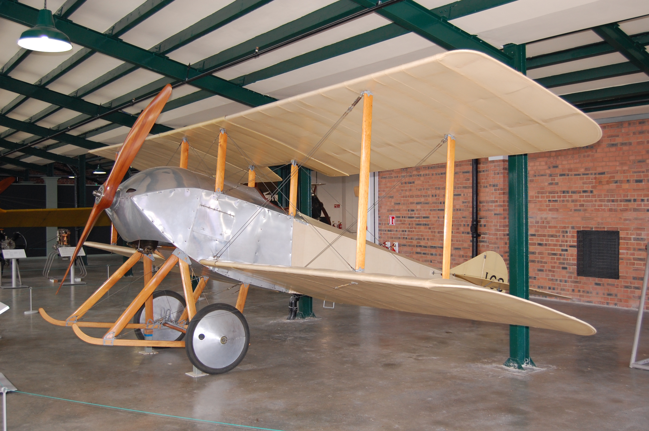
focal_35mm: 36
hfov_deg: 53.2
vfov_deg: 36.8
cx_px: 324
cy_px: 216
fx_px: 648
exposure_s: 1/80
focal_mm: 24
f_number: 4.5
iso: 400
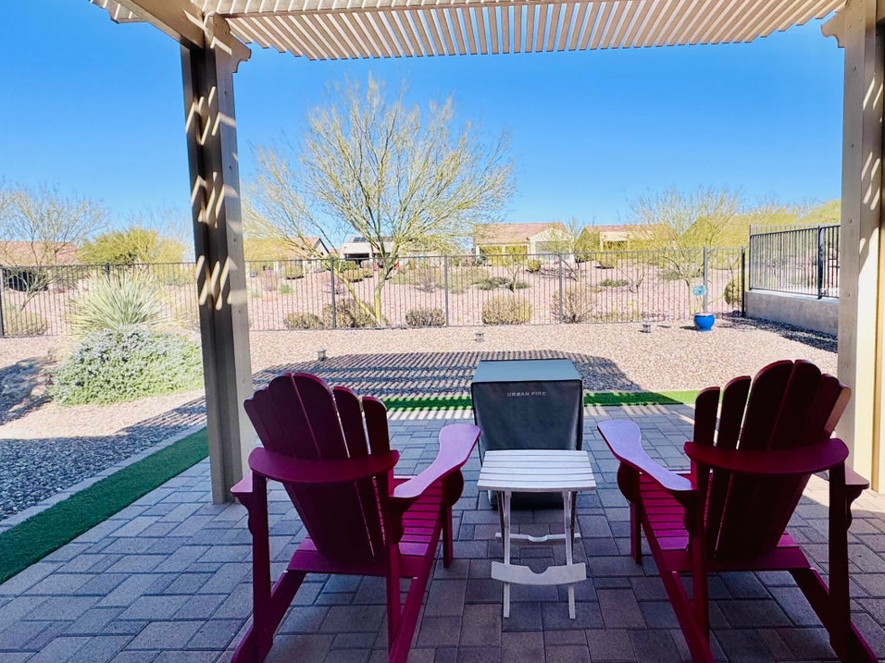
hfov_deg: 81.3
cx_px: 499
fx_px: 511
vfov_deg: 65.8
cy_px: 301
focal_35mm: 20
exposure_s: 1/1748
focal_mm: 2.22
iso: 50
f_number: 2.2
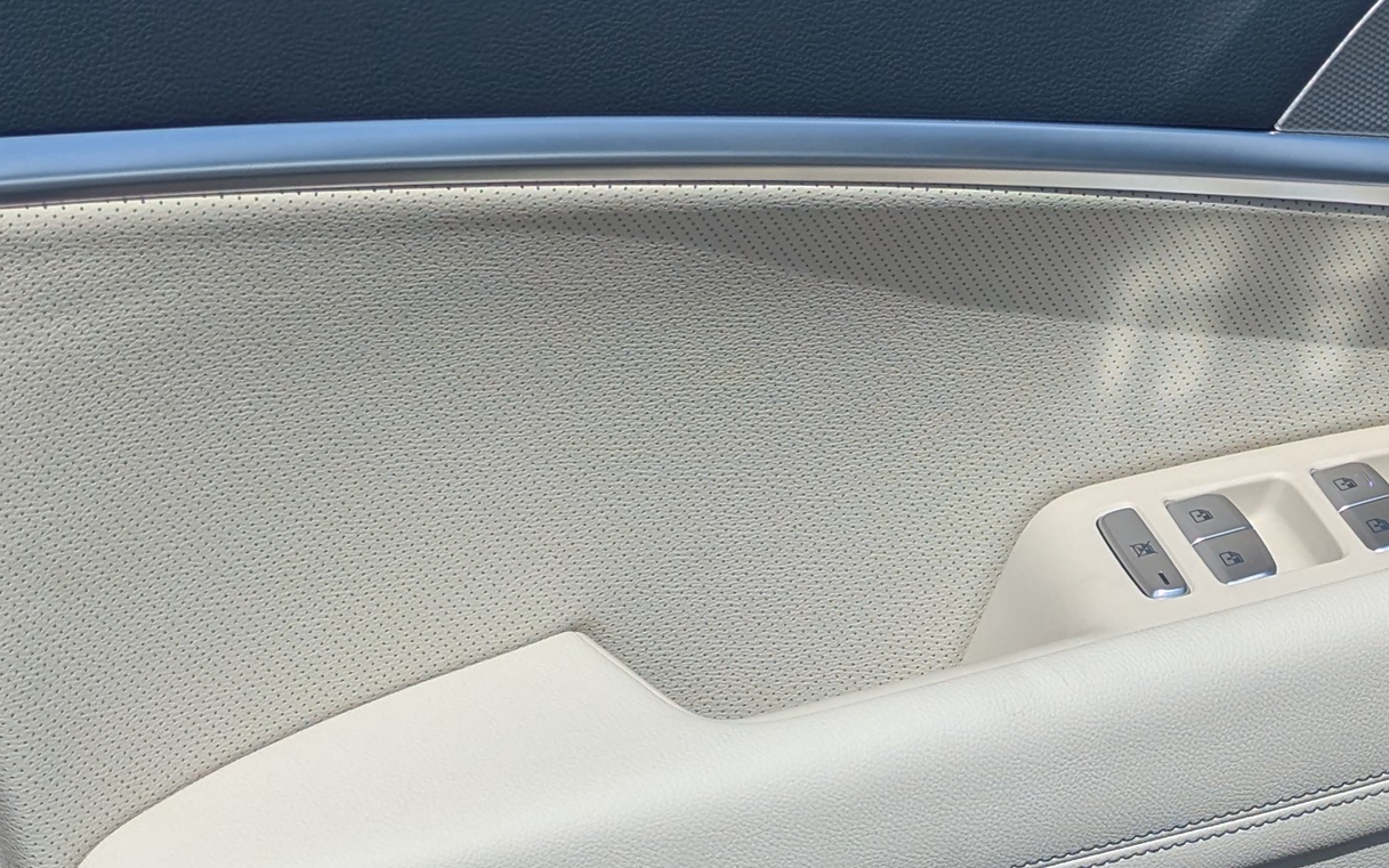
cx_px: 1137
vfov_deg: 12.2
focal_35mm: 107
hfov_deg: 19.2
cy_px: 745
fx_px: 4051
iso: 44
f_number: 1.85
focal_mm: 6.81
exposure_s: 1/5435
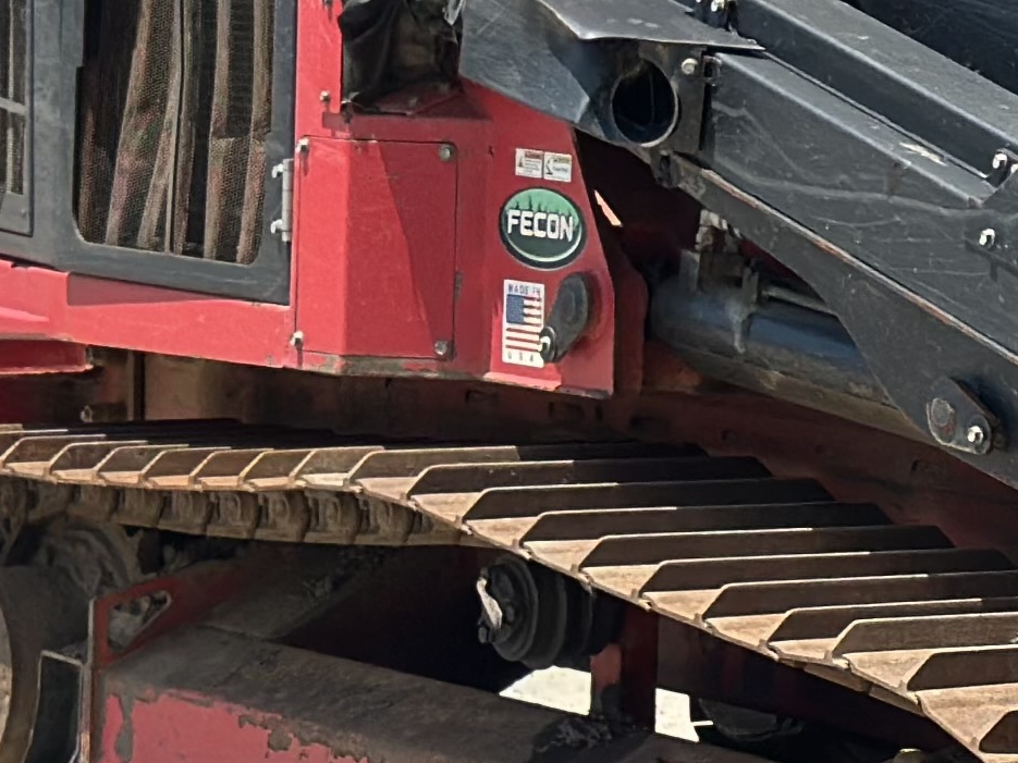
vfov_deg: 7.2
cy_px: 79
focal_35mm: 207
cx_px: 1782
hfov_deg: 9.2
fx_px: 6087
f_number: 1.78
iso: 100
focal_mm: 6.86
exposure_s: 1/3597
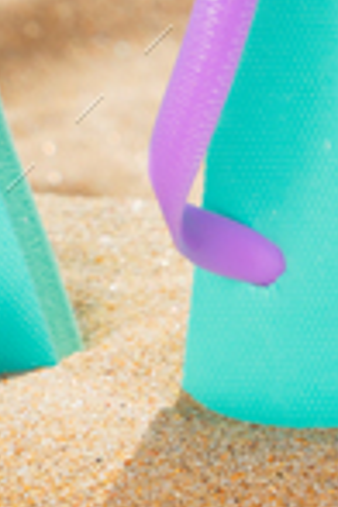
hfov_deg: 3.3
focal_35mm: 421
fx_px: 5929
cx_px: -169
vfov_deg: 4.9
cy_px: -195
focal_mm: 70
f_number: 10
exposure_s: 1/250
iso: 100
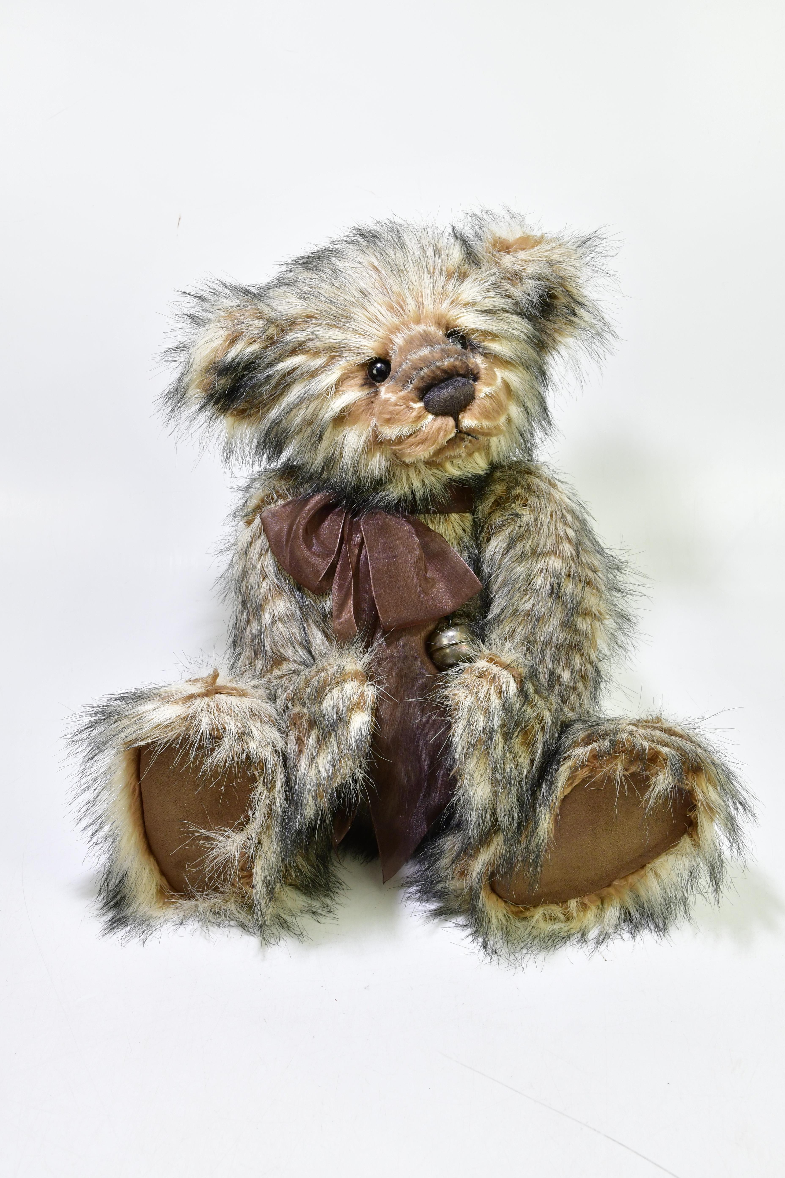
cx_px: 392
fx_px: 1177
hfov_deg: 36.9
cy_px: 589
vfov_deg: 53.1
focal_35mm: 36
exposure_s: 1/160
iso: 1250
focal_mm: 24
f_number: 10
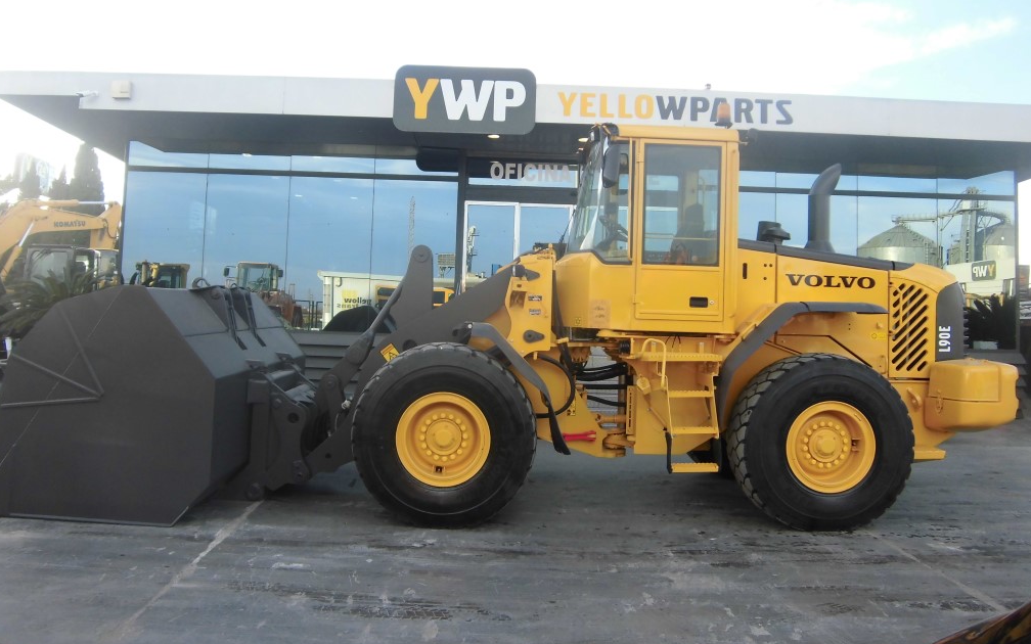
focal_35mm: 28
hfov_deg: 66.5
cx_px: 513
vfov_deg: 44.4
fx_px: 787
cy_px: 277
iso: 100
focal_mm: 4.7
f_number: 2.8
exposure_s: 1/125
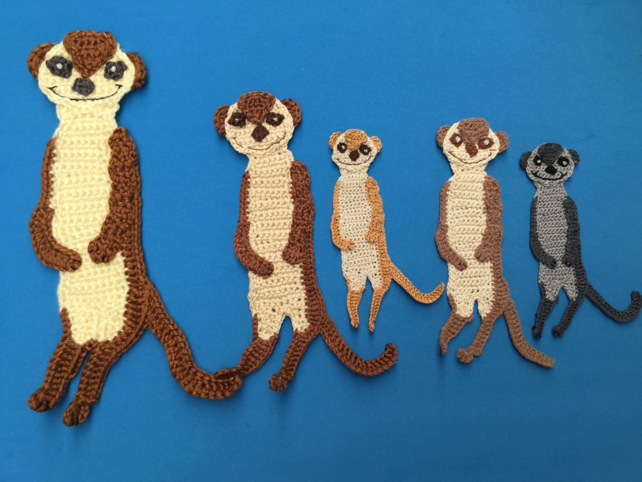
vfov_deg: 45.4
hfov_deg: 58.4
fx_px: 575
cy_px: 241
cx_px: 321
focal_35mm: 31
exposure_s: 1/50
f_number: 2.4
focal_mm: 3.3
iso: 25
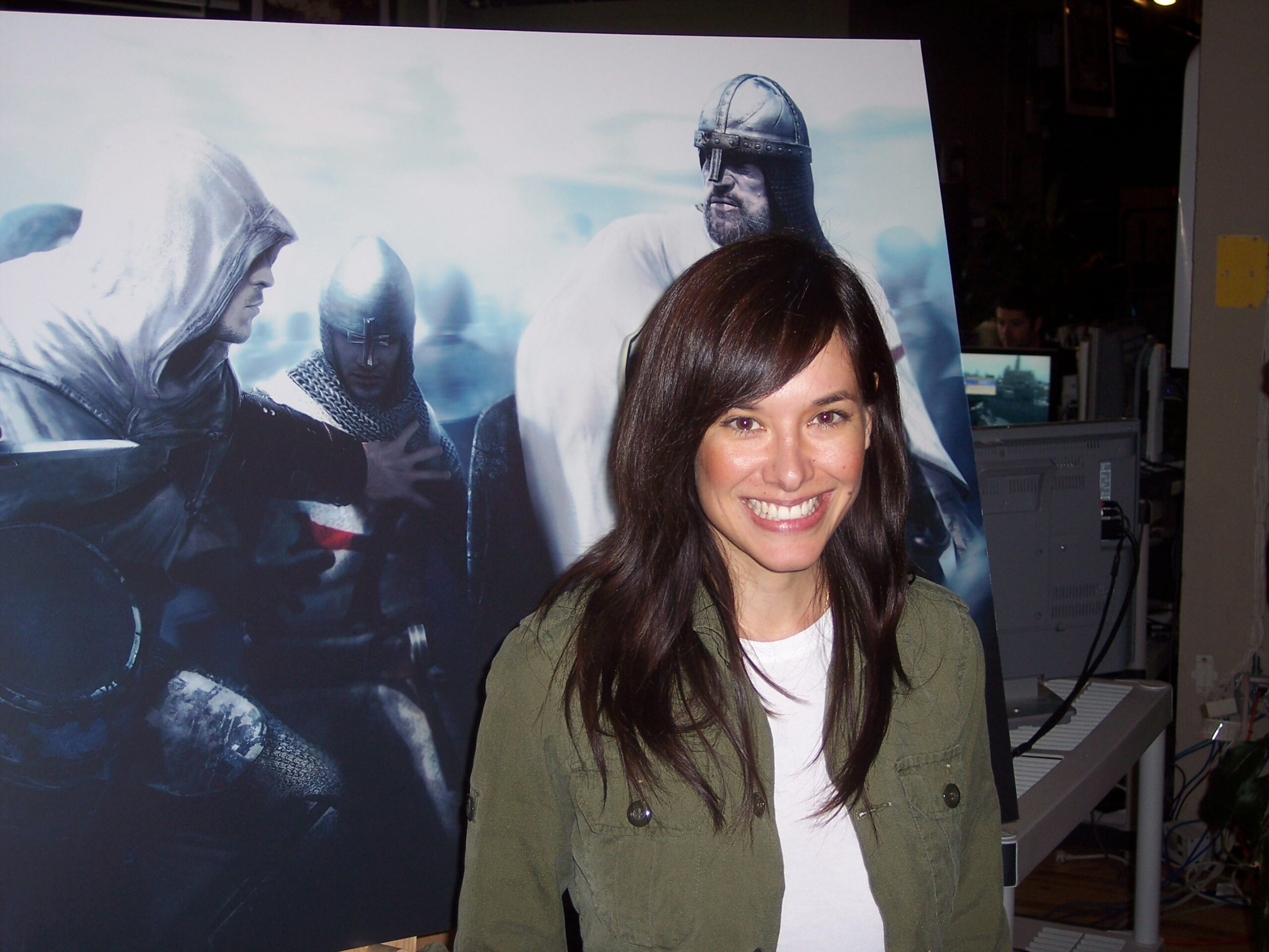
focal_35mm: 52
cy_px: 476
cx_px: 634
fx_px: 1906
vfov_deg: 28.0
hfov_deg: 36.8
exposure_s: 1/60
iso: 100
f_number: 3.4
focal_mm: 10.7
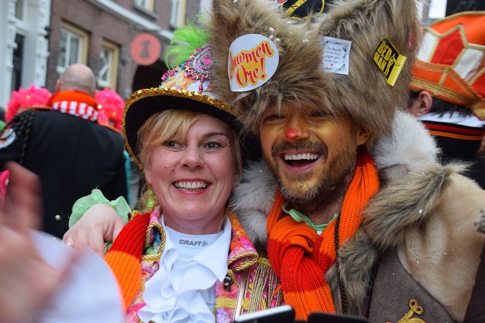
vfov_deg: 28.1
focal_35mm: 48
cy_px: 162
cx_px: 242
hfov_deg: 41.1
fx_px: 647
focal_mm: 32
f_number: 4.2
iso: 1600
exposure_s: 1/50
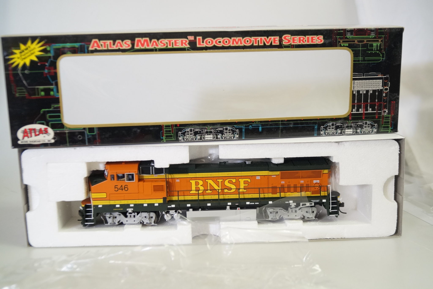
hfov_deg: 49.6
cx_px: 216
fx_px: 469
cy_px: 144
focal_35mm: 39
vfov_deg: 34.2
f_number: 4.5
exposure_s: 1/160
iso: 1000
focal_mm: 26
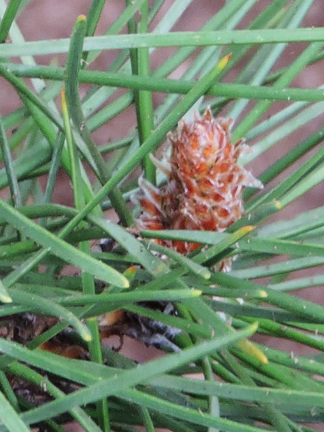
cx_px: -351
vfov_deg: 2.5
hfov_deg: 1.9
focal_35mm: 790
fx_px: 9859
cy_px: -540
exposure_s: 1/60
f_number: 5.2
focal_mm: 30.5
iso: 180
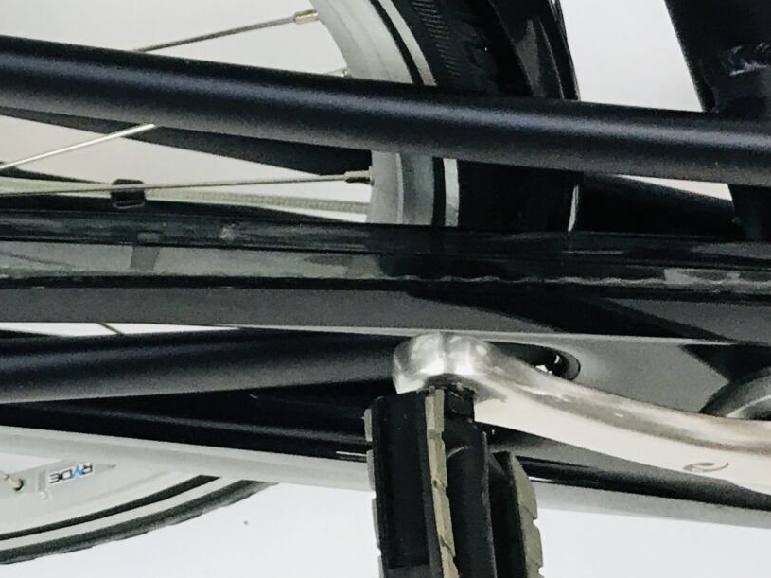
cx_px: -82
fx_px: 1960
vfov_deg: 16.4
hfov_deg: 21.1
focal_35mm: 88
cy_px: -7
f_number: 1.8
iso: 40
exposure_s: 1/33
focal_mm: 3.99
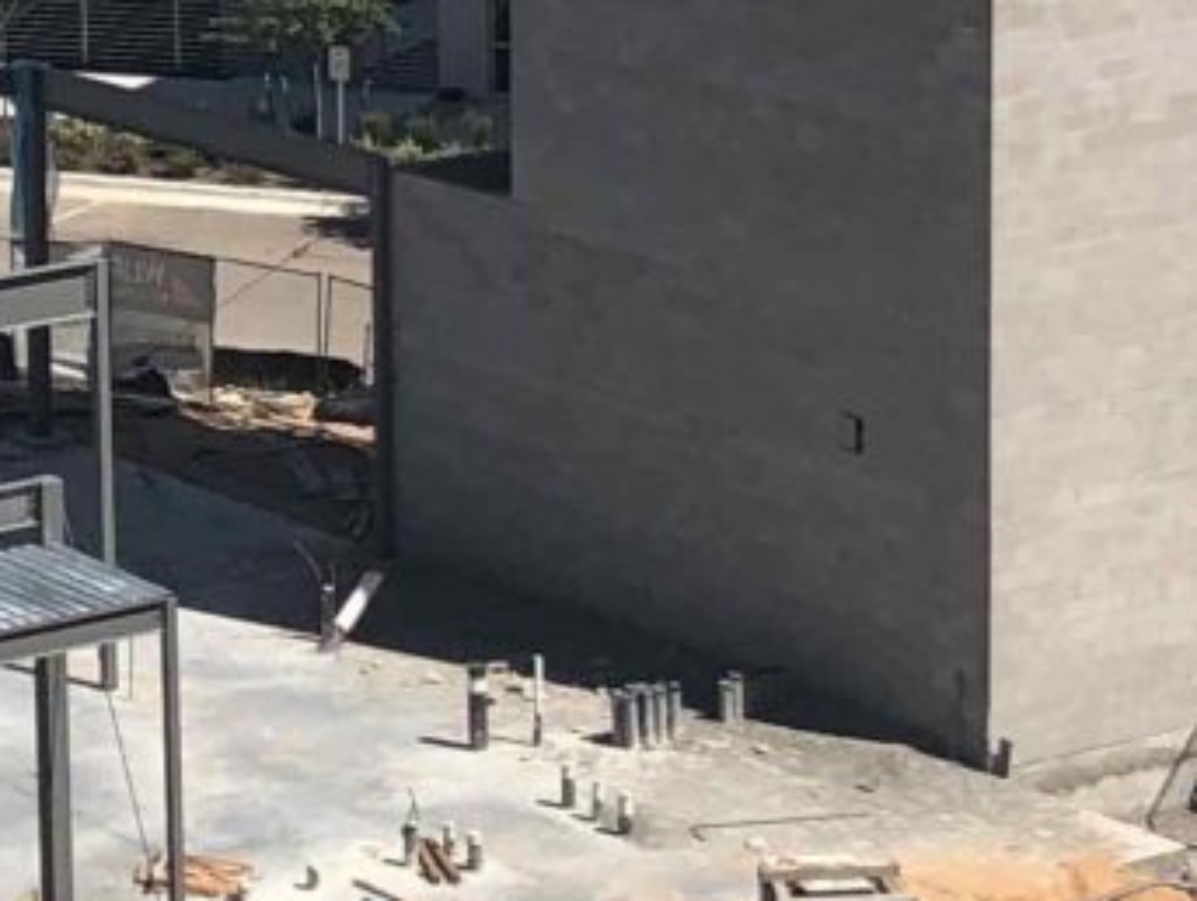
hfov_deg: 11.5
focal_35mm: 167
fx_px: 5781
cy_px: 224
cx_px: -405
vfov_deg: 8.9
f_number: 1.8
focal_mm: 3.99
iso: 20
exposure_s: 1/3247
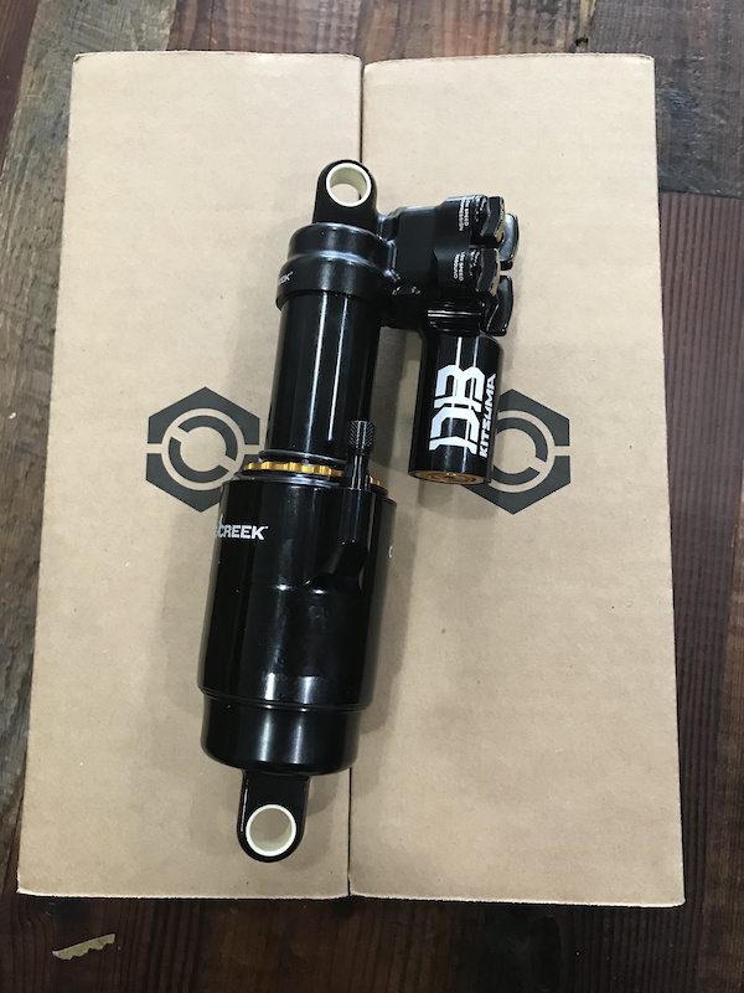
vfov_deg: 63.4
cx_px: 372
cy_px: 496
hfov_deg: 49.7
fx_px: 802
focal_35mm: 28
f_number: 1.8
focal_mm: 3.99
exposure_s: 1/15
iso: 50
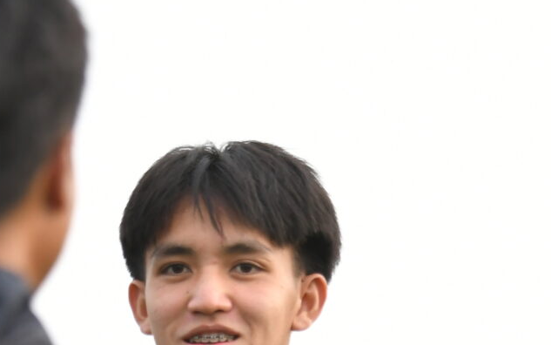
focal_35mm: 668
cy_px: 515
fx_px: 10028
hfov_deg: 3.1
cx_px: 224
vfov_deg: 2.0
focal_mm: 135
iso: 640
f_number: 2.8
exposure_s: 1/2000
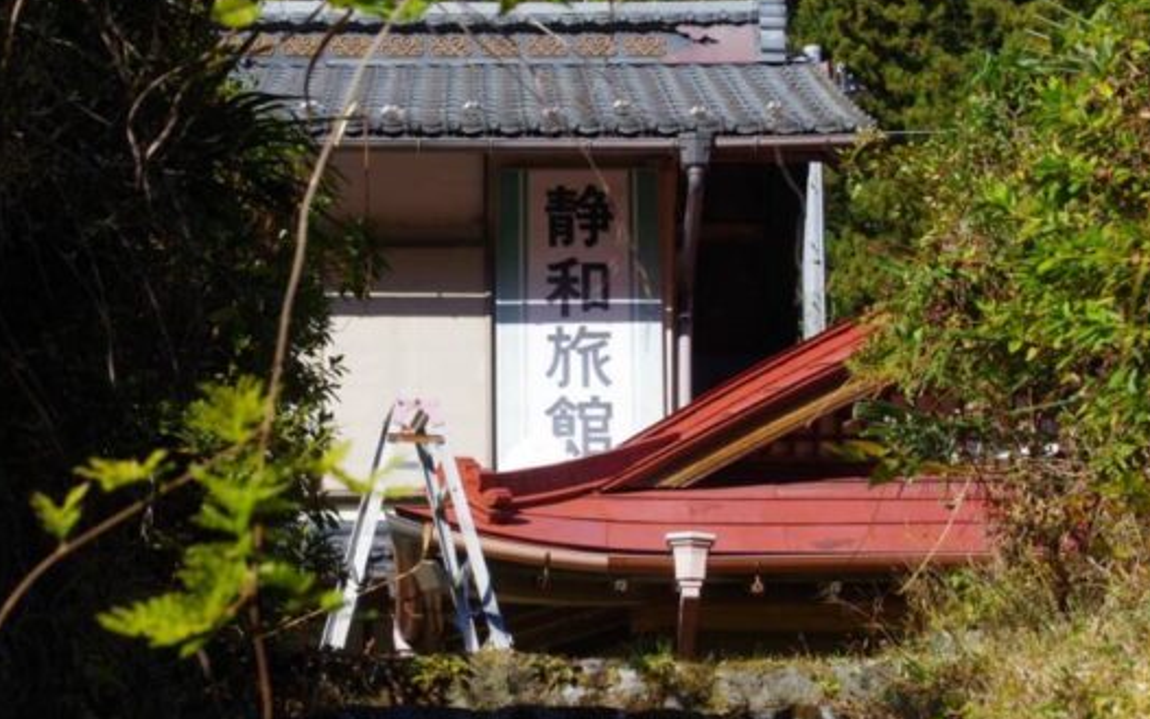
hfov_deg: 13.3
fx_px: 4922
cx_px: 544
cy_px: 299
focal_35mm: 157
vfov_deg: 8.4
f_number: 11
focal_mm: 90
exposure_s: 1/250
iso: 400
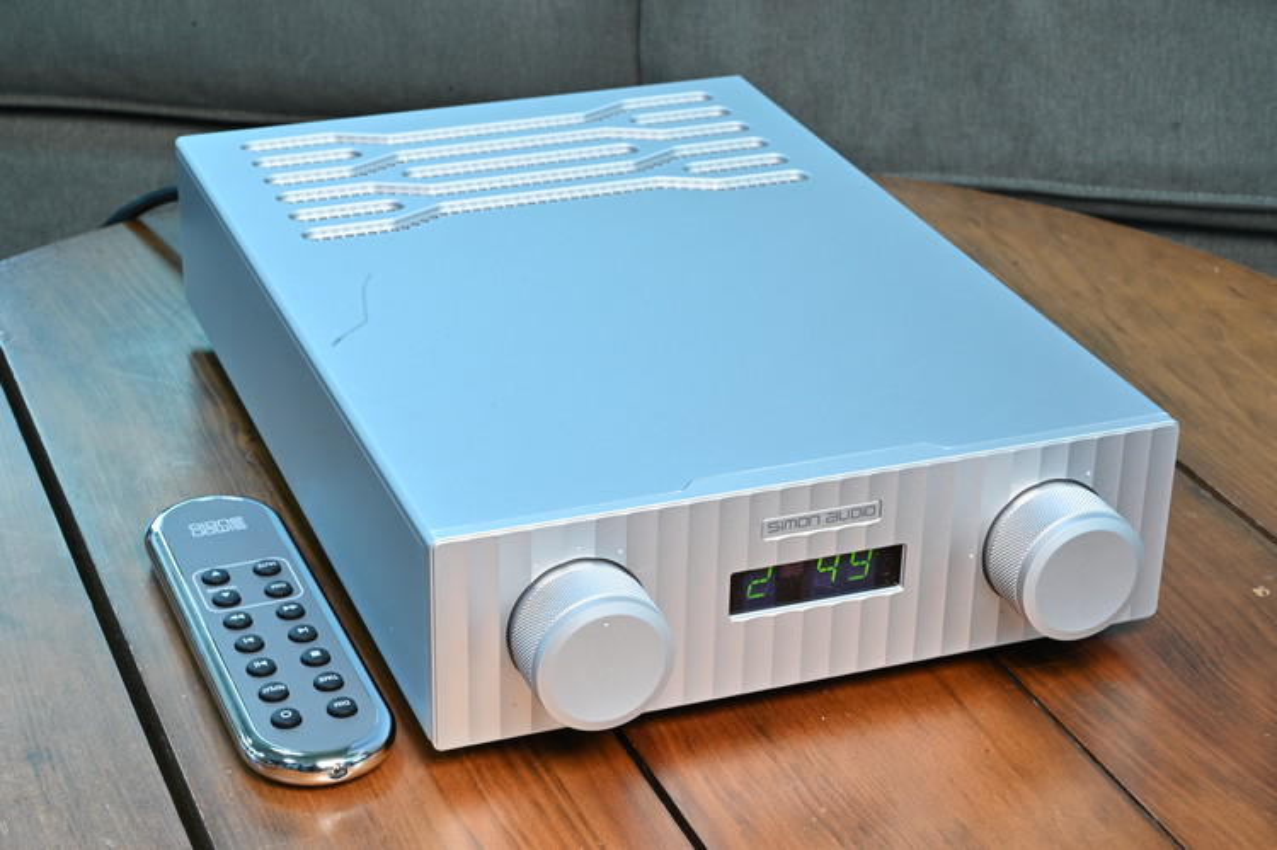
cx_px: 638
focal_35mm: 70
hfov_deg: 28.9
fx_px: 2481
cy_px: 425
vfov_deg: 19.4
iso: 400
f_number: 20
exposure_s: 1/3
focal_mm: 70
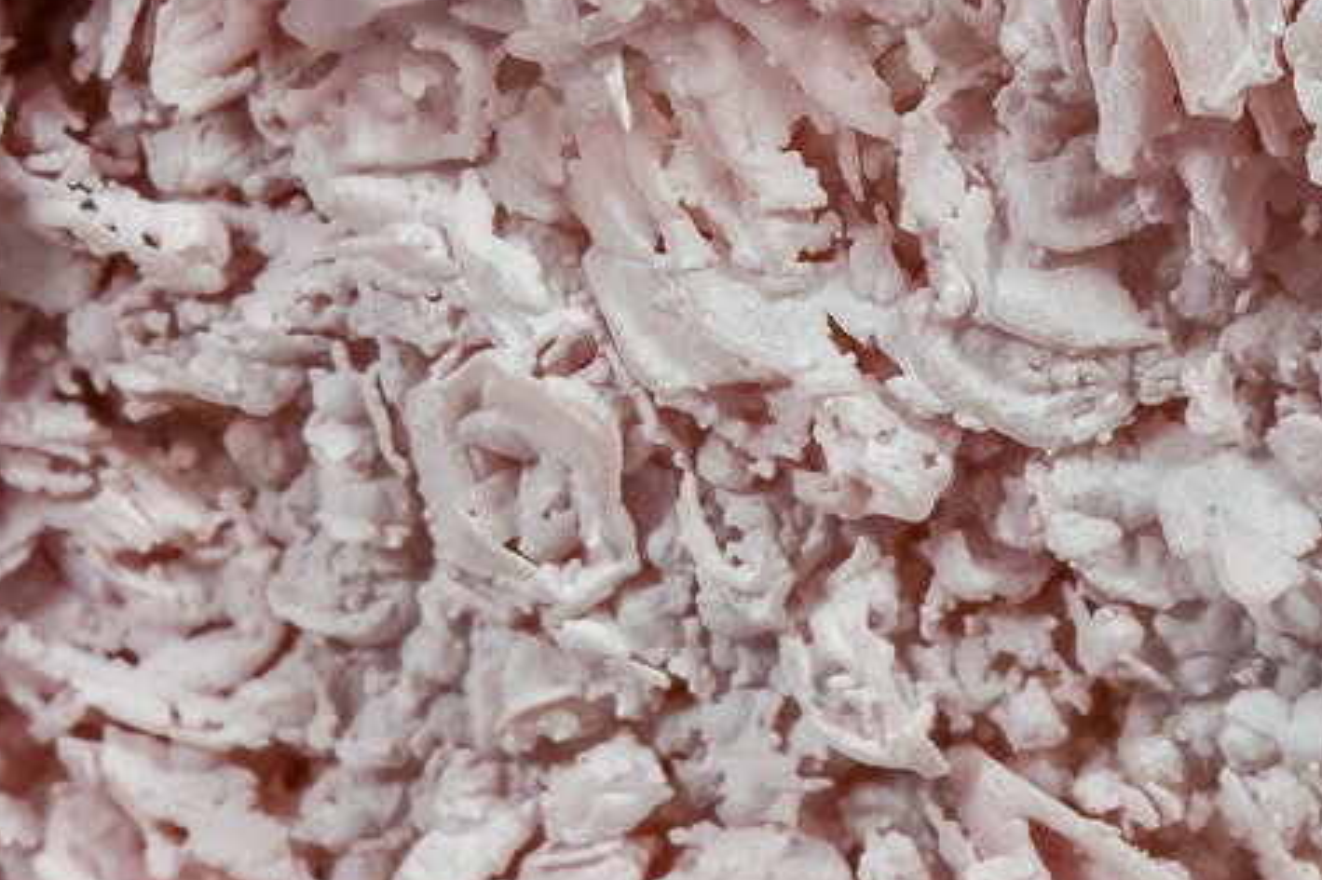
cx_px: 1342
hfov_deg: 6.8
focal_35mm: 304
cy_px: -258
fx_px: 11159
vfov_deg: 4.5
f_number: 25
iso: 250
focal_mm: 60
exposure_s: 1/4
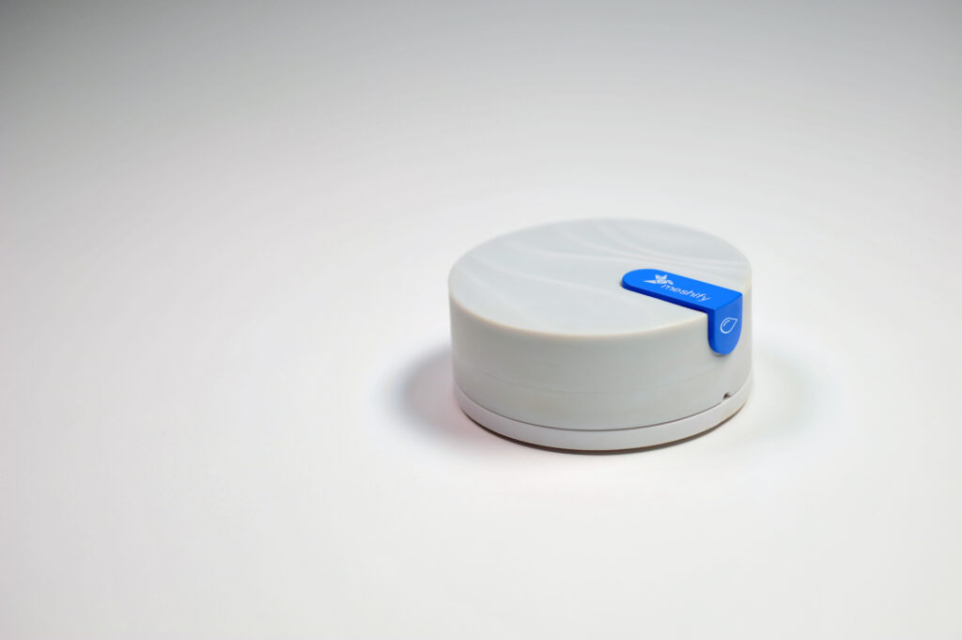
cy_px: 320
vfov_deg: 26.9
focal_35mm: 50
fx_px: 1335
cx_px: 481
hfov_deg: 39.6
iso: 400
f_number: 3.2
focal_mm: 50
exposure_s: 1/320
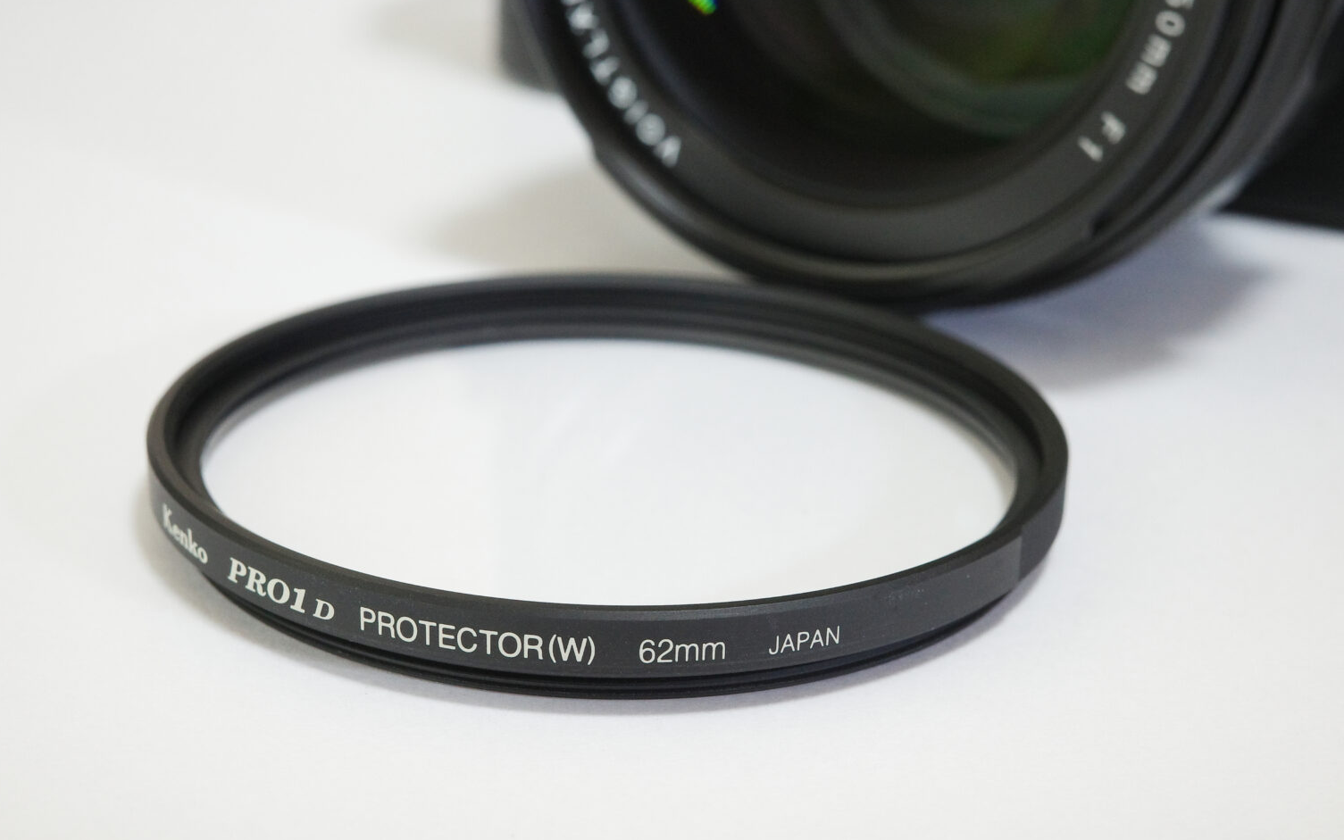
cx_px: 665
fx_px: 1905
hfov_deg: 38.9
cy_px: 402
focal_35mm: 52
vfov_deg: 24.9
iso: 1250
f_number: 8
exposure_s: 1/30
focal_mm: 26
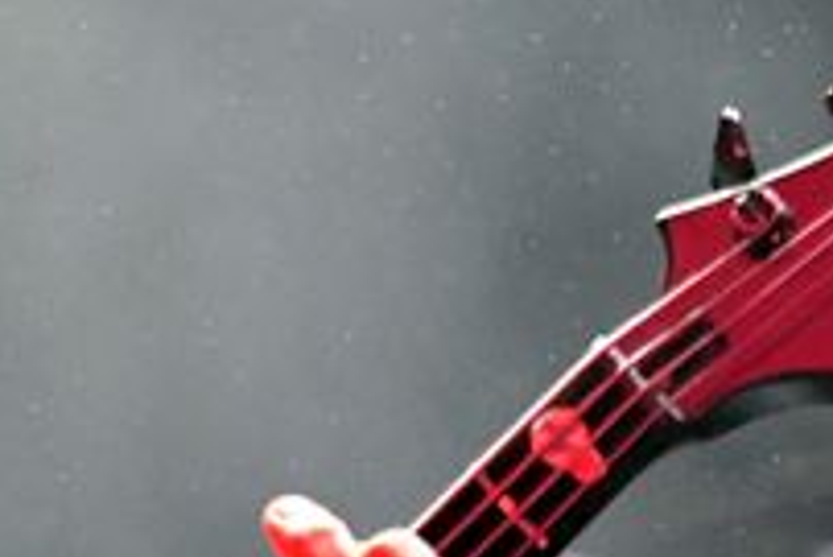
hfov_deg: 3.2
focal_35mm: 647
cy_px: 736
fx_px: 14981
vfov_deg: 2.1
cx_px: -586
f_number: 3.5
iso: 3200
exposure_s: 1/1600
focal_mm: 135
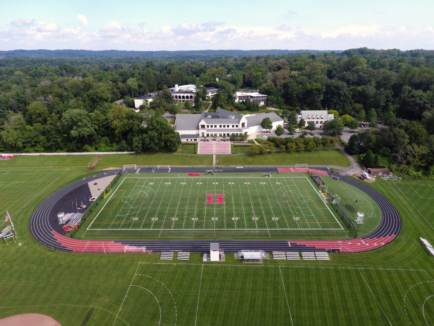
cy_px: 163
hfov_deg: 81.7
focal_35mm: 20
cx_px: 217
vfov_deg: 66.0
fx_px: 251
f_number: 2.8
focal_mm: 3.61
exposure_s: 1/351
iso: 100
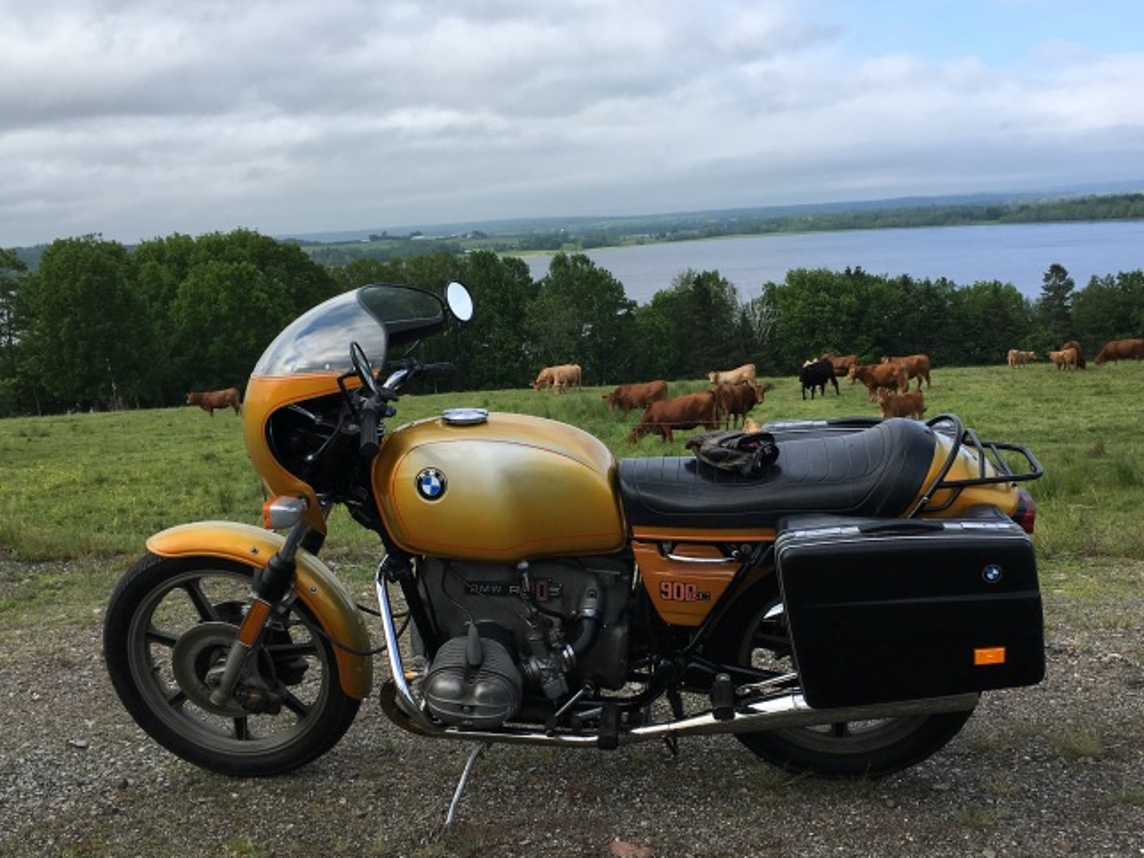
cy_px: 480
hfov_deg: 51.3
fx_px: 1190
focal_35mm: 36
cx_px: 604
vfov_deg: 39.6
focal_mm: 4.15
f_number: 2.2
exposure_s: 1/1054
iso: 25
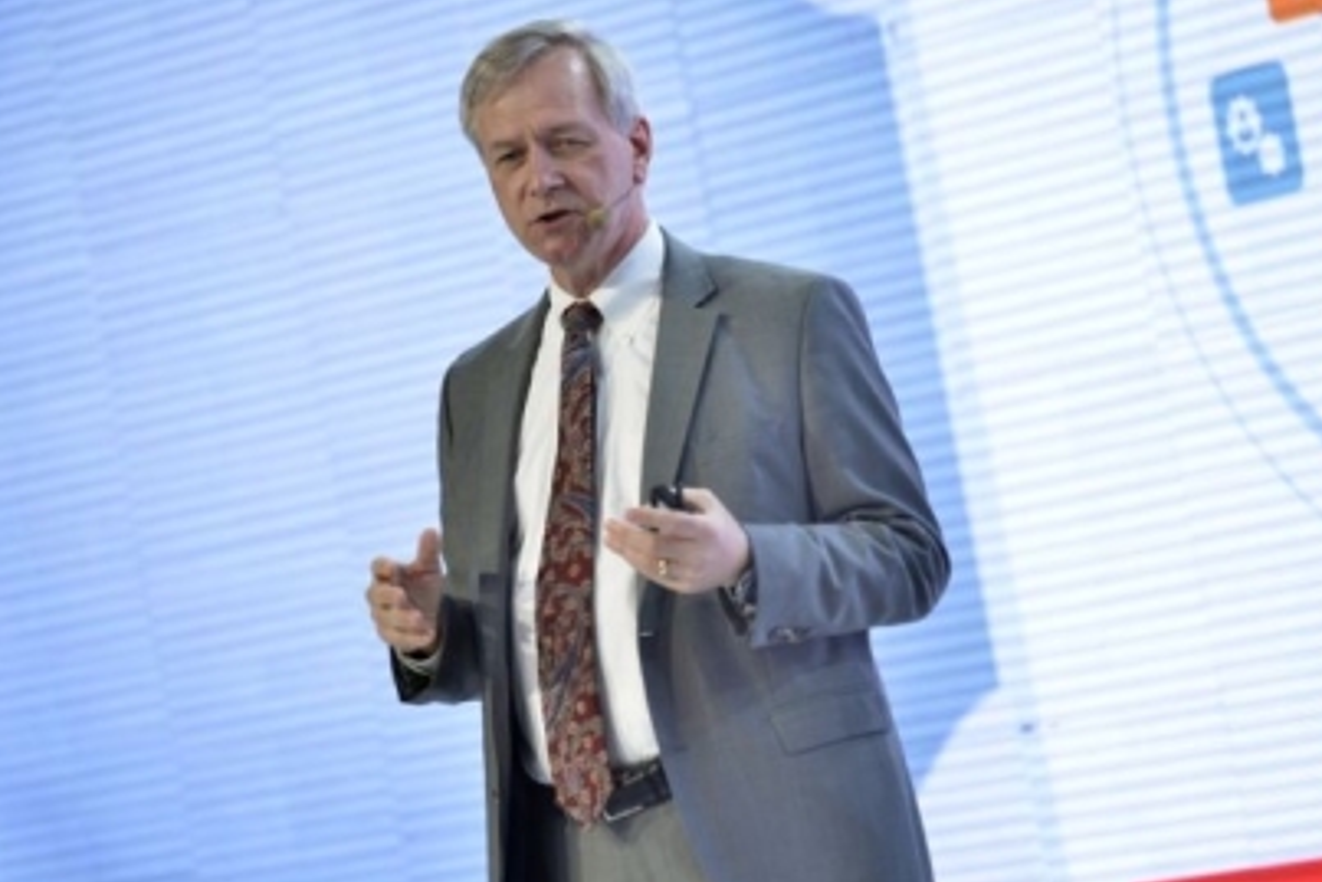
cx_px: 789
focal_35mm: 253
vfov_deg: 5.4
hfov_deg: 8.1
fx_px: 9294
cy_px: 528
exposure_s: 1/250
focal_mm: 190
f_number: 3.5
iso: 560
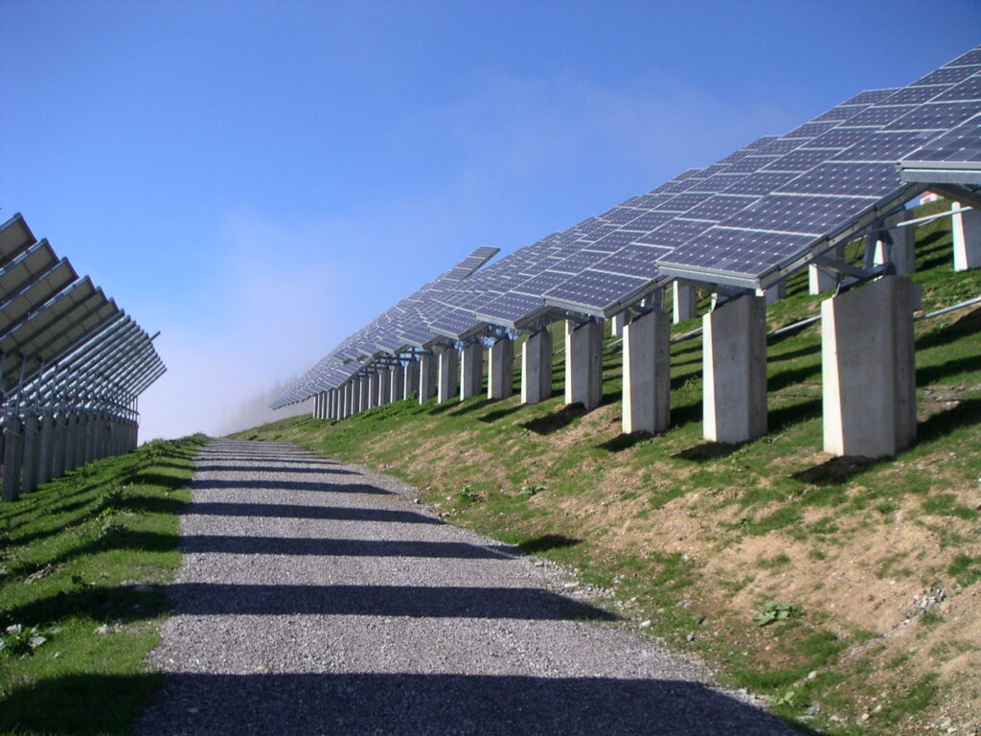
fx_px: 1077
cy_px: 368
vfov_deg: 37.7
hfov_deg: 49.0
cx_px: 490
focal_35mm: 38
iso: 50
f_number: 6.6
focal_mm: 6
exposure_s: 1/150
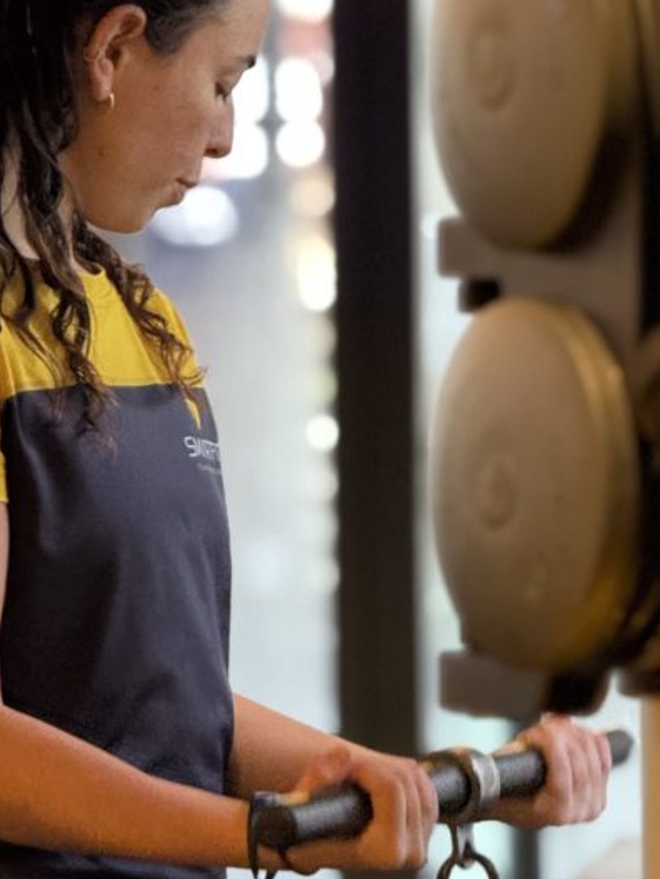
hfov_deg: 6.4
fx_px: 5916
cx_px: 110
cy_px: 484
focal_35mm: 233
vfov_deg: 8.5
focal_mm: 15.66
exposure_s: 1/50
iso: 400
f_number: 2.8
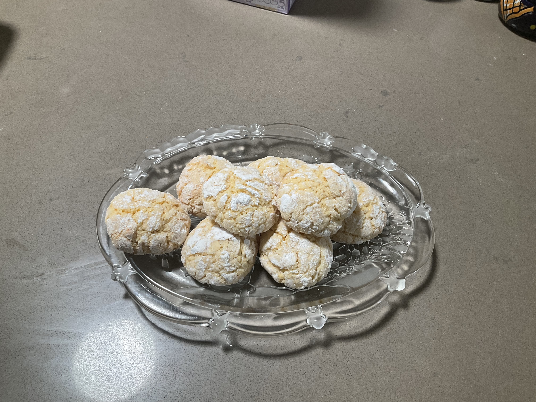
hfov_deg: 61.7
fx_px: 449
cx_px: 268
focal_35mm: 29
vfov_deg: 48.2
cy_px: 201
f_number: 1.8
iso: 50
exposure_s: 1/60
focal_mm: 3
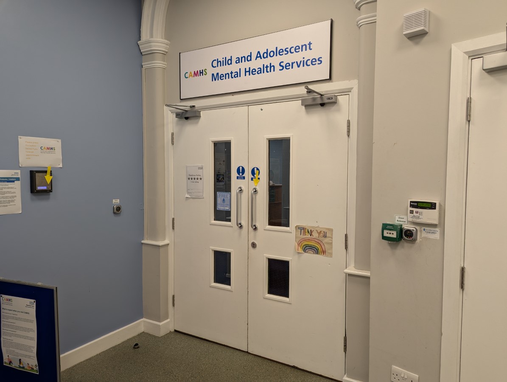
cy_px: 191
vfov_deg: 56.9
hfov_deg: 71.5
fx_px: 352
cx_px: 254
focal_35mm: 24
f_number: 1.85
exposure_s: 1/50
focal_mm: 6.81
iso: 63
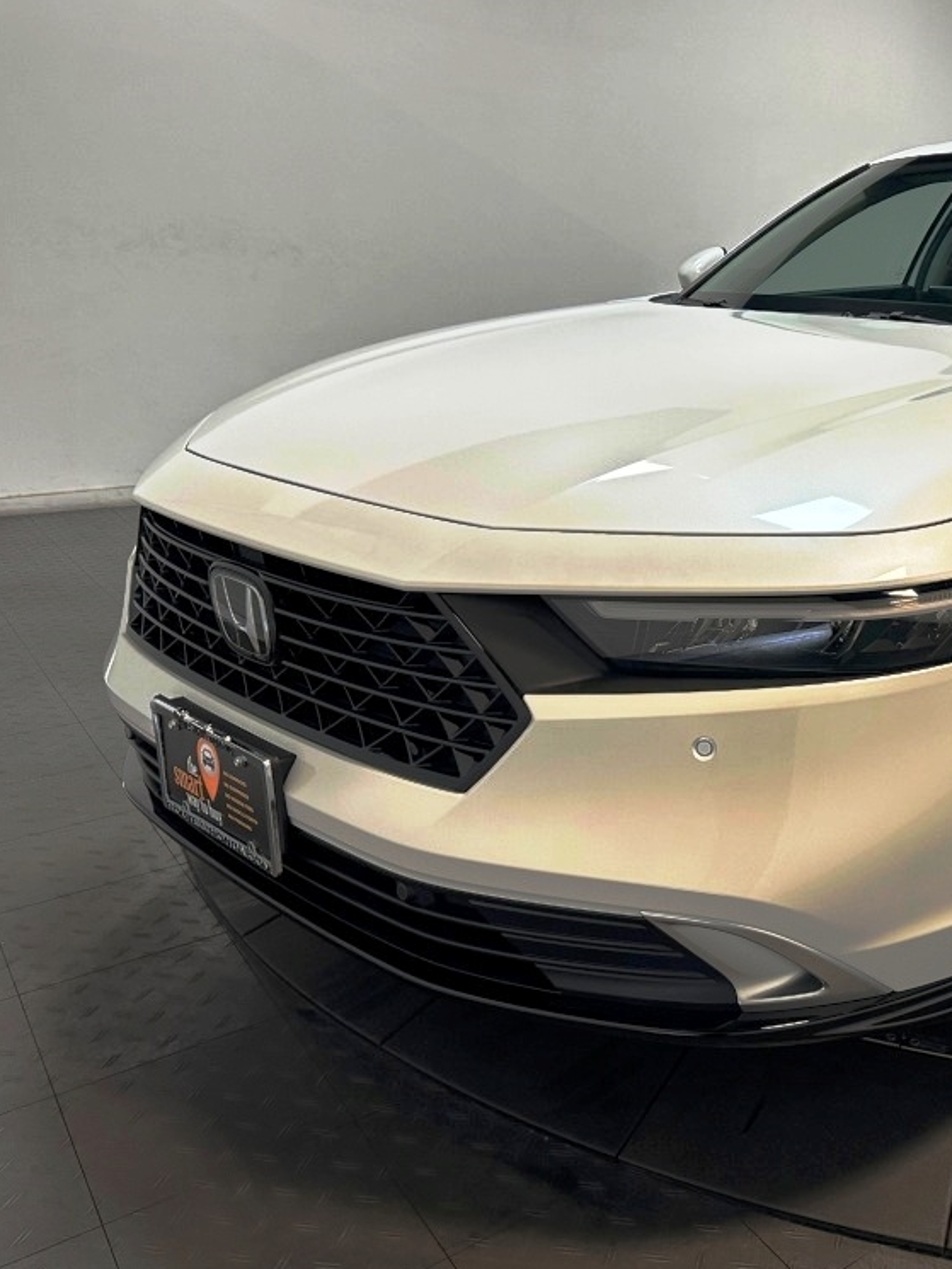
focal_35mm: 33
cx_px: 836
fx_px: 1210
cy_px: 622
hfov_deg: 40.1
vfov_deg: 55.3
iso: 160
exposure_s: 1/60
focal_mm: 6.86
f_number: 1.78
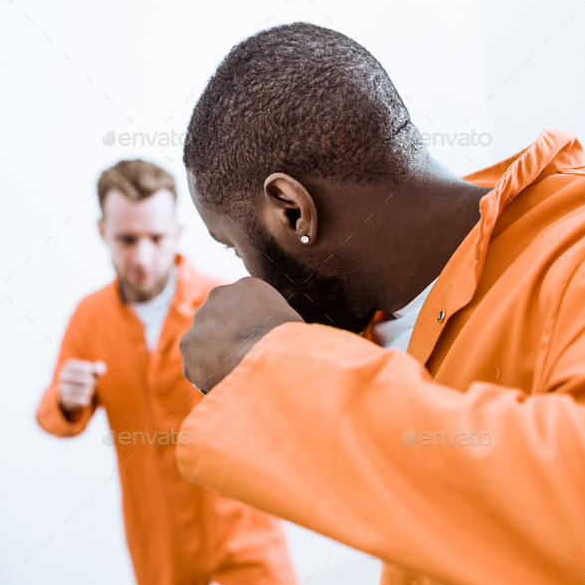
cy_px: 430
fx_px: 860
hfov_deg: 37.6
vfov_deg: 36.8
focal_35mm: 45
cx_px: 294
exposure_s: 1/200
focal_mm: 35
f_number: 2.8
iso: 100
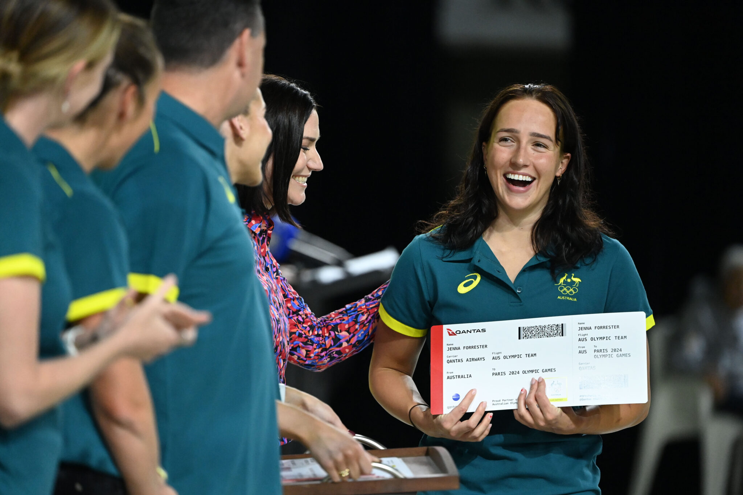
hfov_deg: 6.6
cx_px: 372
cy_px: 248
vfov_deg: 4.4
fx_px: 6397
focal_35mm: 310
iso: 8000
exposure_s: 1/2500
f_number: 4
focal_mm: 310
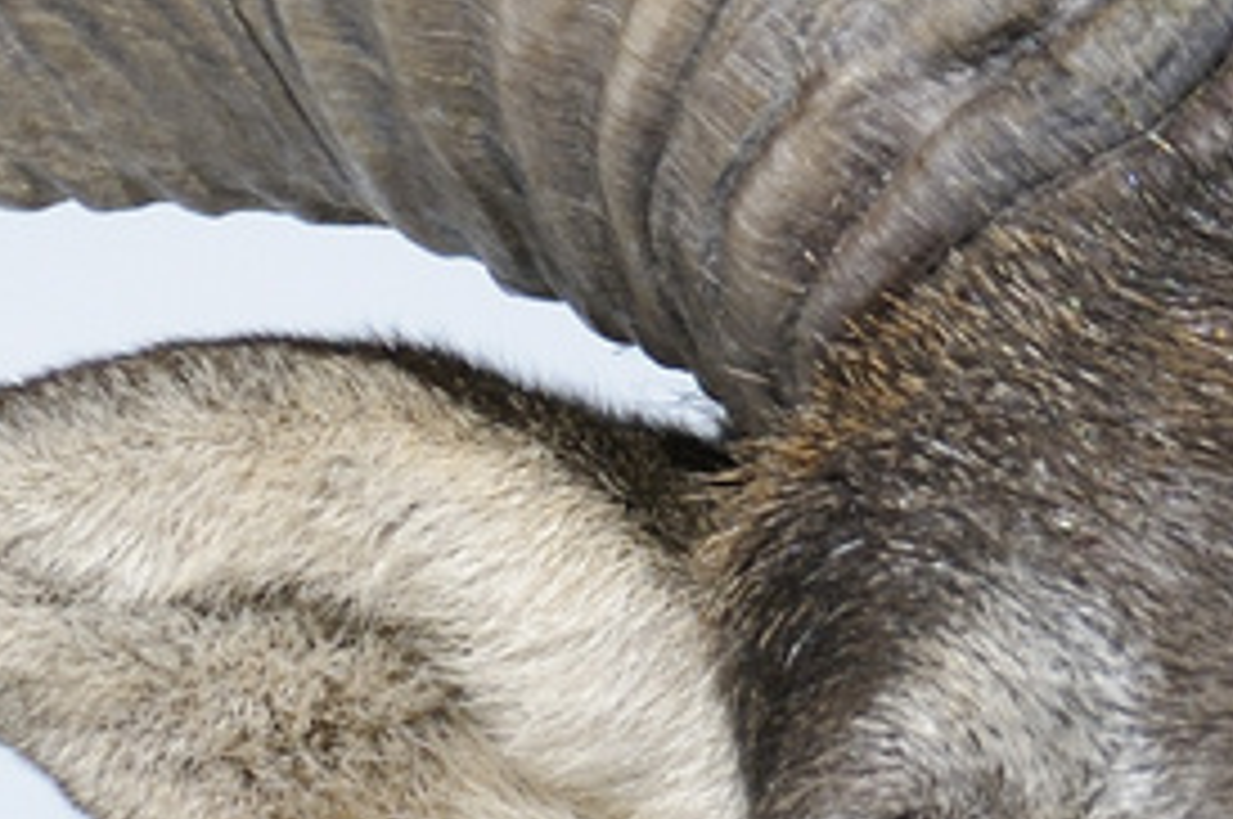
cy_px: 765
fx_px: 121886
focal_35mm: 3563
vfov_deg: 0.4
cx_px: 1548
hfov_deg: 0.6
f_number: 5.6
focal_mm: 400
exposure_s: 1/1000
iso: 200
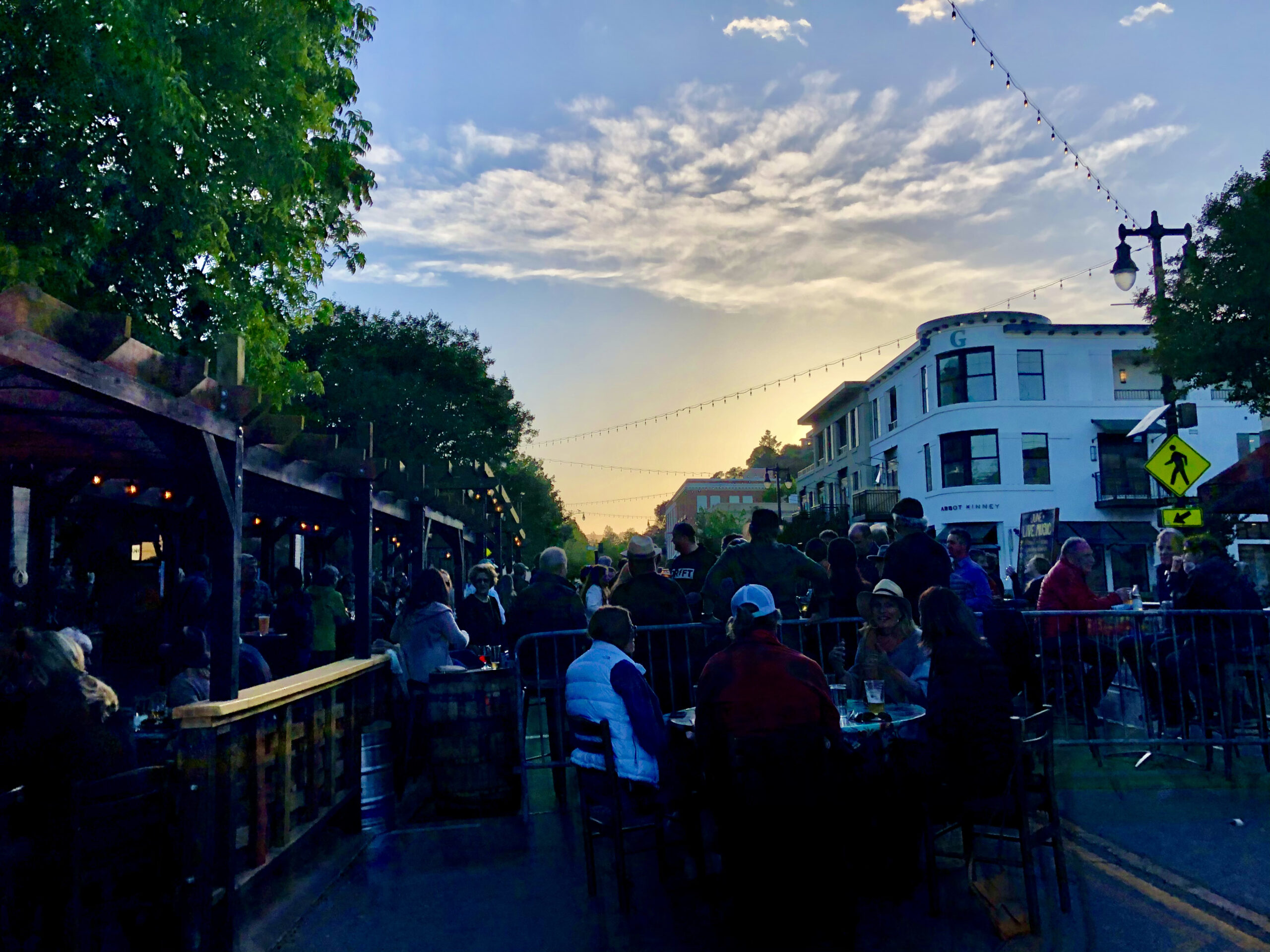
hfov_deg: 63.4
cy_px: 476
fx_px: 1027
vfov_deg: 49.7
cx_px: 635
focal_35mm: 28
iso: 20
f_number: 1.8
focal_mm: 4
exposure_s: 1/1675
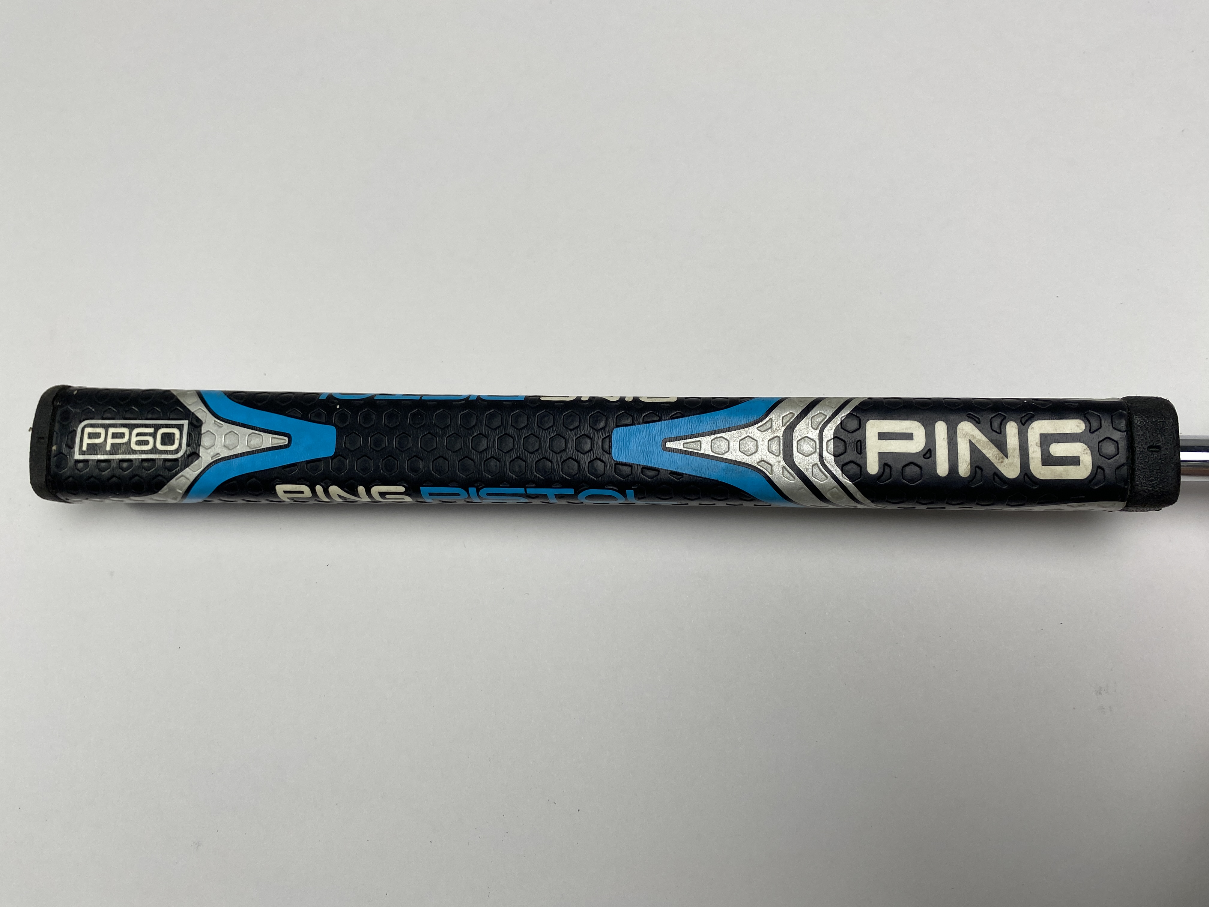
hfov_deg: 67.3
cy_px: 454
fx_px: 908
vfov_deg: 53.1
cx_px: 604
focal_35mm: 26
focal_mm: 4.25
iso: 32
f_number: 1.8
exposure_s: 1/423
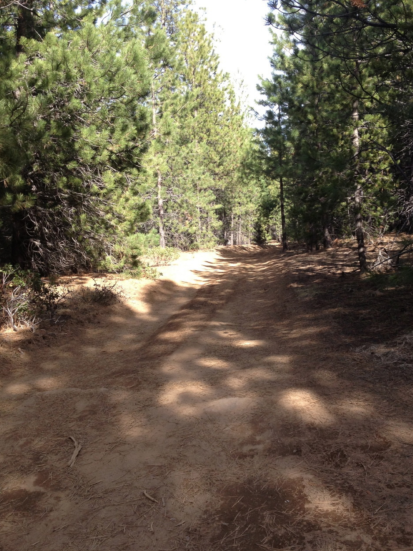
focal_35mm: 42
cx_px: 227
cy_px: 288
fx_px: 668
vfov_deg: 44.8
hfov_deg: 34.3
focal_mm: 4.28
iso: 50
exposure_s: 1/317
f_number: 2.4
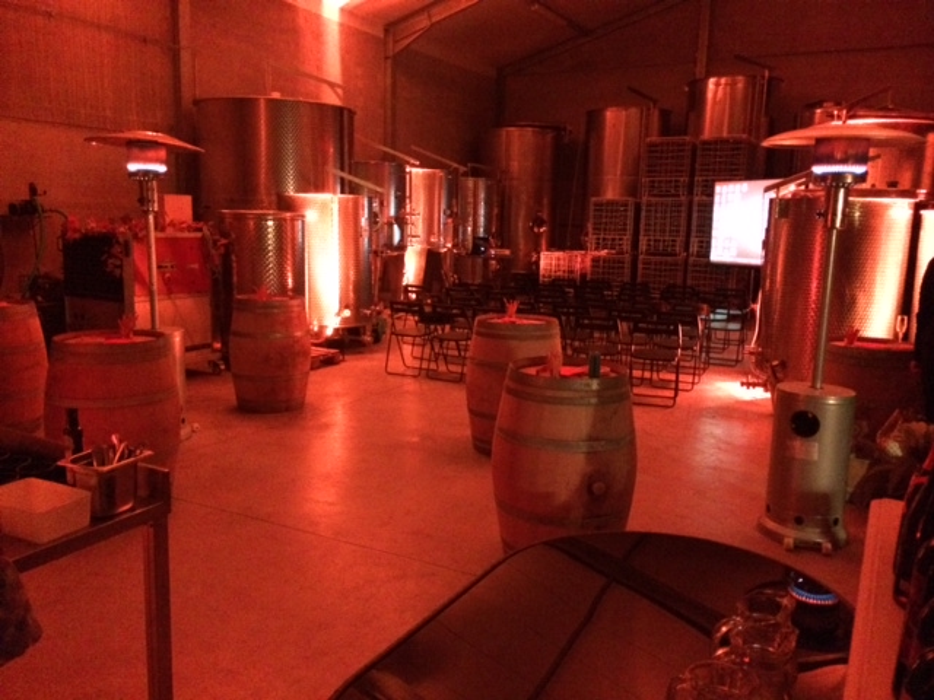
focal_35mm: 30
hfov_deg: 60.0
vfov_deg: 46.8
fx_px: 809
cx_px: 467
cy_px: 350
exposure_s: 1/15
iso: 2500
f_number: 2.2
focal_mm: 4.12
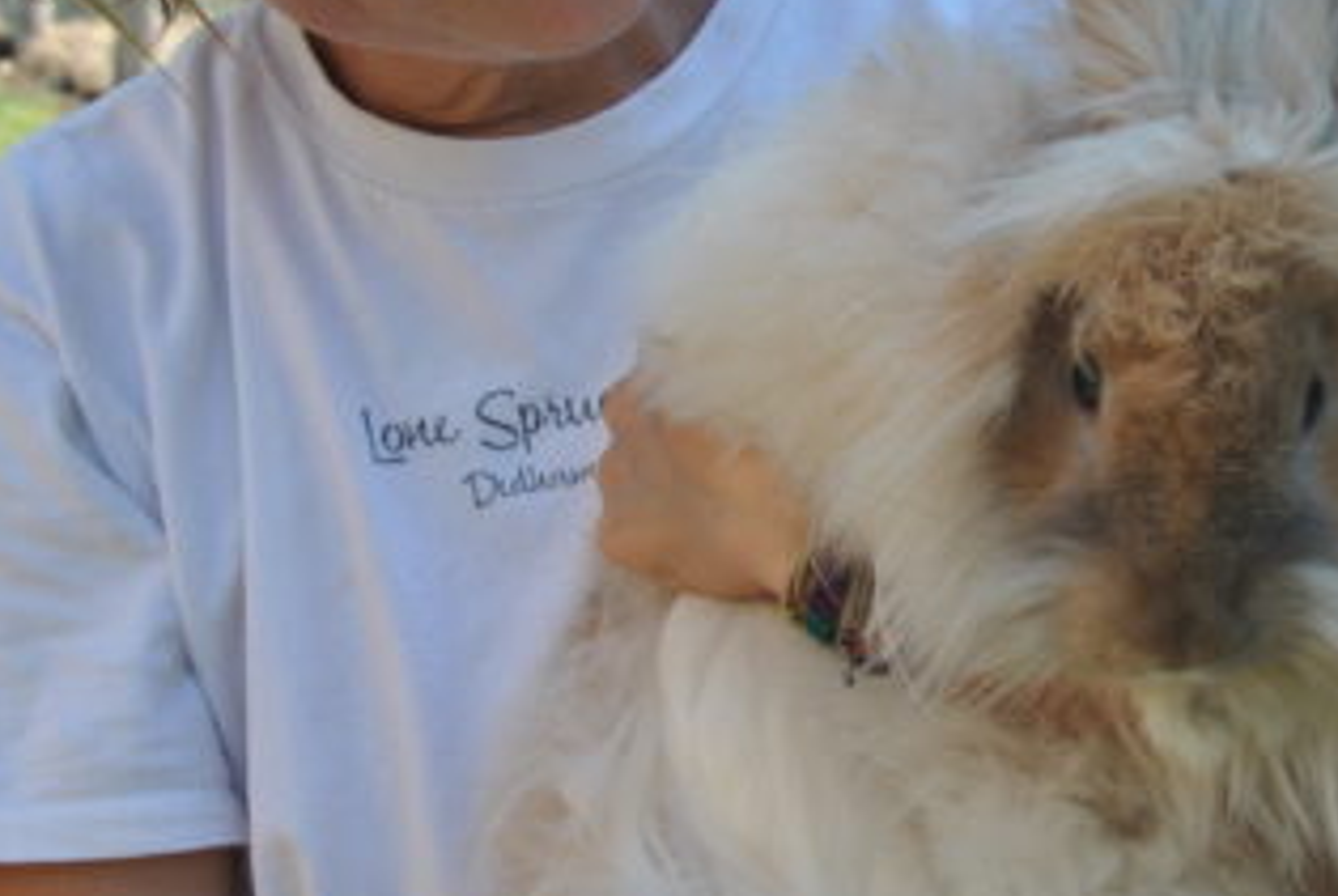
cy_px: 306
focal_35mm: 84
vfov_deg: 16.3
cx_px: 1009
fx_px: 3126
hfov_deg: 23.9
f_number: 5.6
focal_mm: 24
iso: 100
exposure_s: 1/125
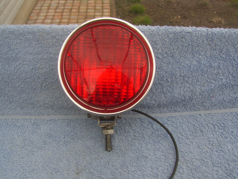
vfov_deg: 37.7
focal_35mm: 38
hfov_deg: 49.0
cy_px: 90
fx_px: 261
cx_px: 119
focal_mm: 7.8
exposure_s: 1/80
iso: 50
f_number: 6.4
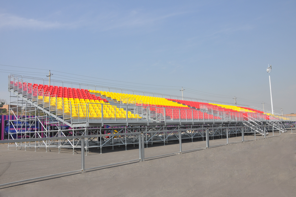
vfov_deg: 41.6
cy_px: 98
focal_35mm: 32
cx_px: 148
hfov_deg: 59.6
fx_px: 259
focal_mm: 21
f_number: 13
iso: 200
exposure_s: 1/160
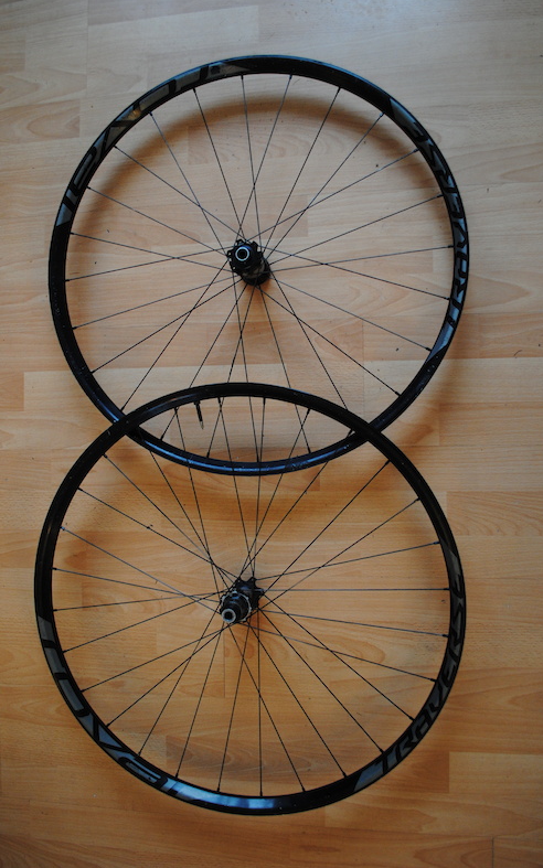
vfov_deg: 66.5
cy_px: 429
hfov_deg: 44.5
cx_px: 269
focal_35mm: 28
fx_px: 663
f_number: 3.5
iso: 450
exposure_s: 1/30
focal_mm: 18
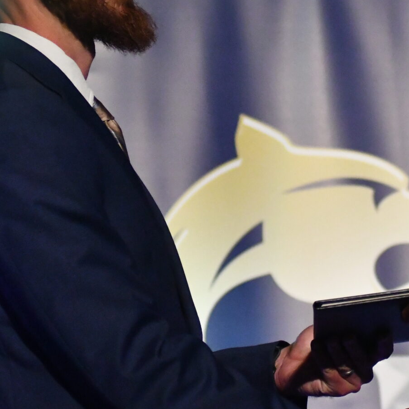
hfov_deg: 6.0
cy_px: 120
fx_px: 3863
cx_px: 413
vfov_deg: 6.1
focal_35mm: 289
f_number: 2.8
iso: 6400
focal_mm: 80
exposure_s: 1/640
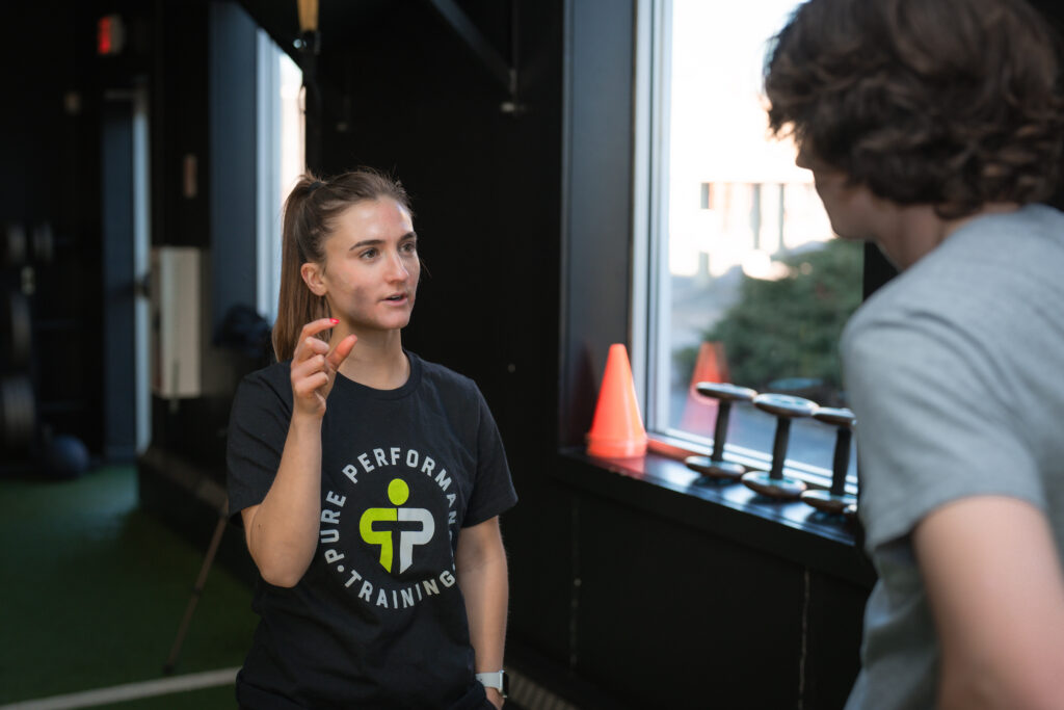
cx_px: 532
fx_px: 1478
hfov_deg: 39.6
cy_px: 355
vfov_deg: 27.0
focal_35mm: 50
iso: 250
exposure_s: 1/320
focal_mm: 50
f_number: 2.2
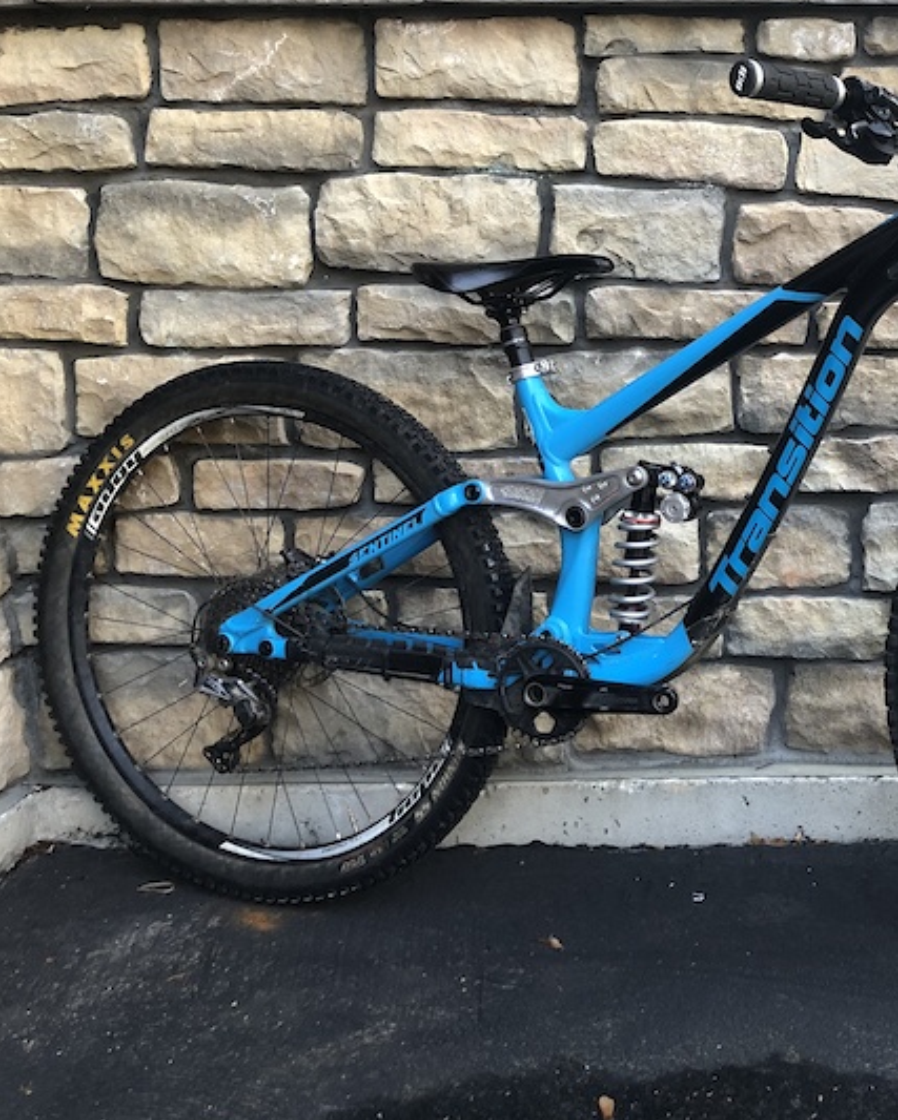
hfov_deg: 34.9
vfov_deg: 44.7
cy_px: 523
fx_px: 1361
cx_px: 772
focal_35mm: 41
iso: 32
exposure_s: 1/30
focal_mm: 3.99
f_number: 1.8
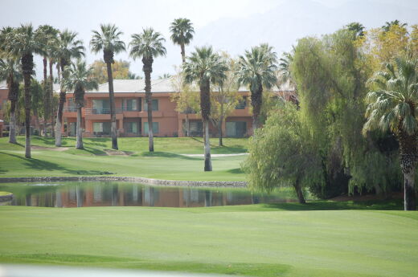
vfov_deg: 7.5
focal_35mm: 183
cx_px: 209
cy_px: 138
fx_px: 2122
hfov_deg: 11.3
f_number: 5.6
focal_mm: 122
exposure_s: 1/500
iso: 200
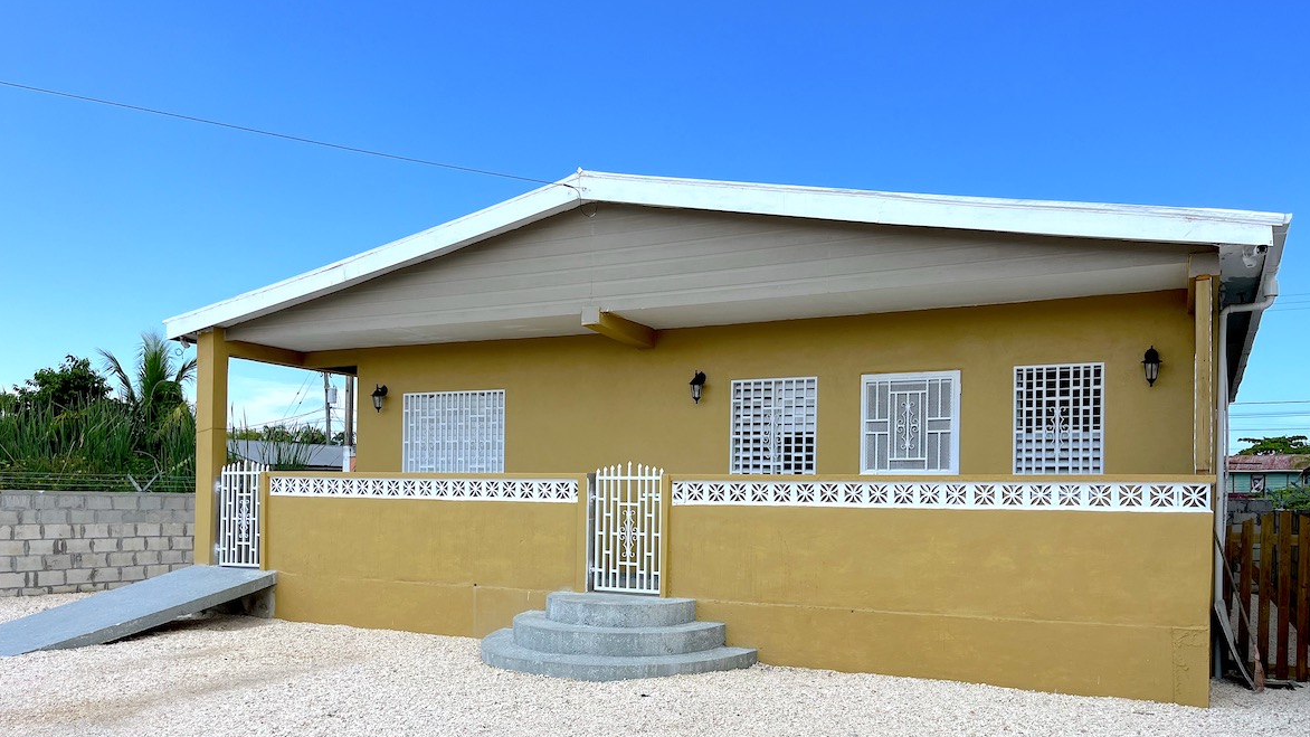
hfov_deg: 66.1
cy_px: 483
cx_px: 670
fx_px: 1007
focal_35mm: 29
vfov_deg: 39.8
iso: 50
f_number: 1.6
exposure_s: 1/3521
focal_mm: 5.1
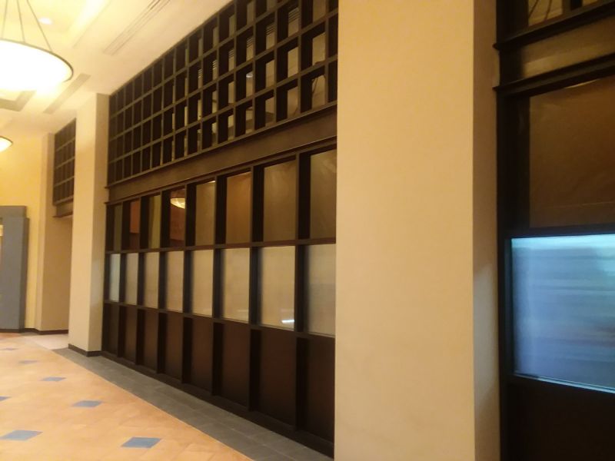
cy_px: 230
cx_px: 308
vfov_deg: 48.2
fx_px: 515
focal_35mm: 29
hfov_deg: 61.7
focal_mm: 2.47
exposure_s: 1/15
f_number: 1.9
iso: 160
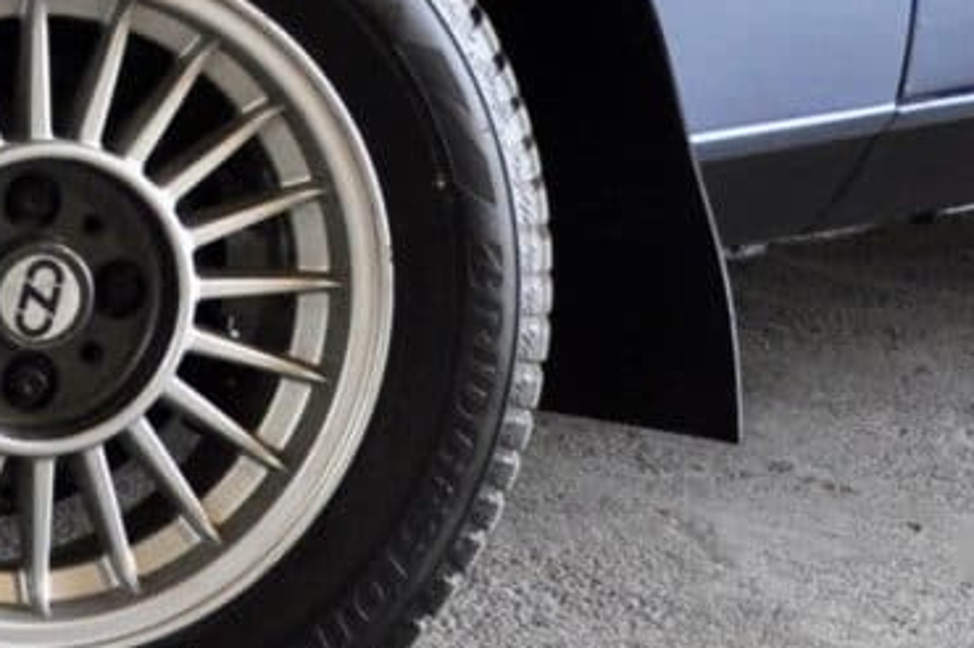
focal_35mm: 199
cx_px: 263
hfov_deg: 10.3
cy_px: -661
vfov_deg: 6.7
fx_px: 5379
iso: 400
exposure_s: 1/100
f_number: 5
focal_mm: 24
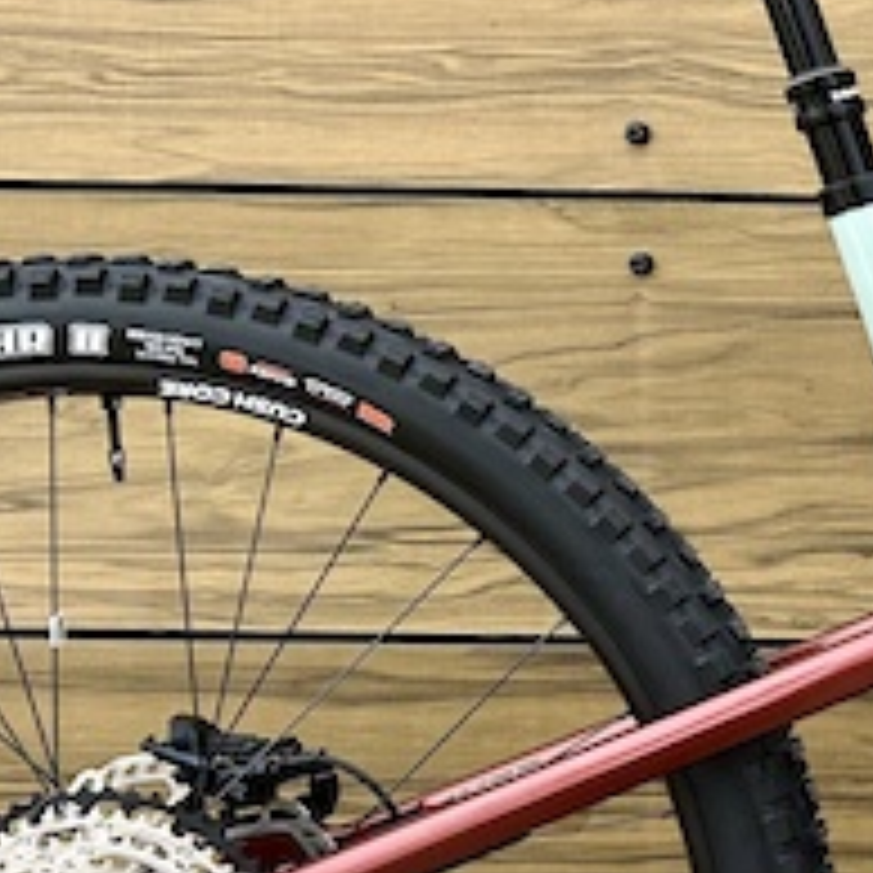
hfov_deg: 16.5
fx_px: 2711
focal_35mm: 95
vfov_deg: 18.3
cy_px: 486
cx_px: 1346
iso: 40
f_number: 1.5
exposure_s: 1/121
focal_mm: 5.7
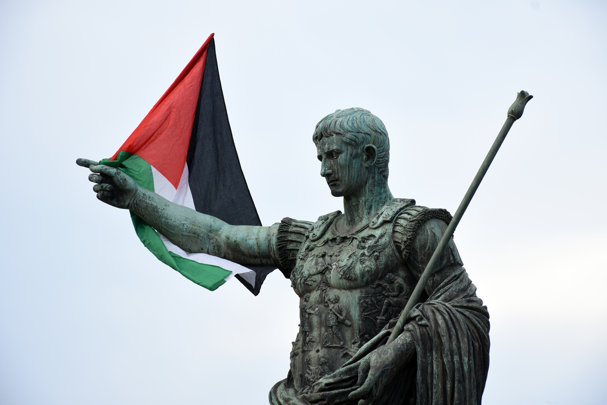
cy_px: 202
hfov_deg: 16.1
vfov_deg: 10.8
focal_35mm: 128
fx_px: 2150
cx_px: 304
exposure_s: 1/400
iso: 320
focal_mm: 85
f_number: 6.3
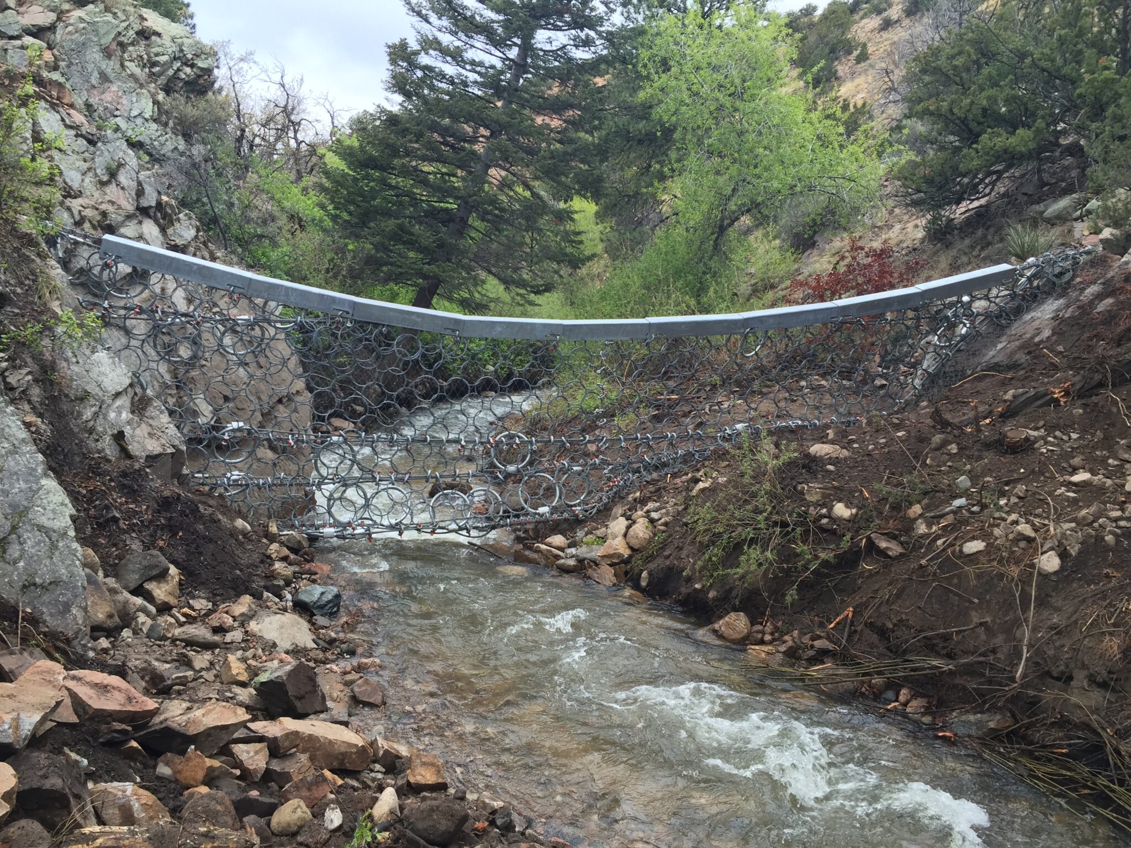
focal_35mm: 29
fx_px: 948
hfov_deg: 61.7
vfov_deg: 48.2
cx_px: 566
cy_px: 424
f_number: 2.2
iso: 40
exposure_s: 1/120
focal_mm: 4.15
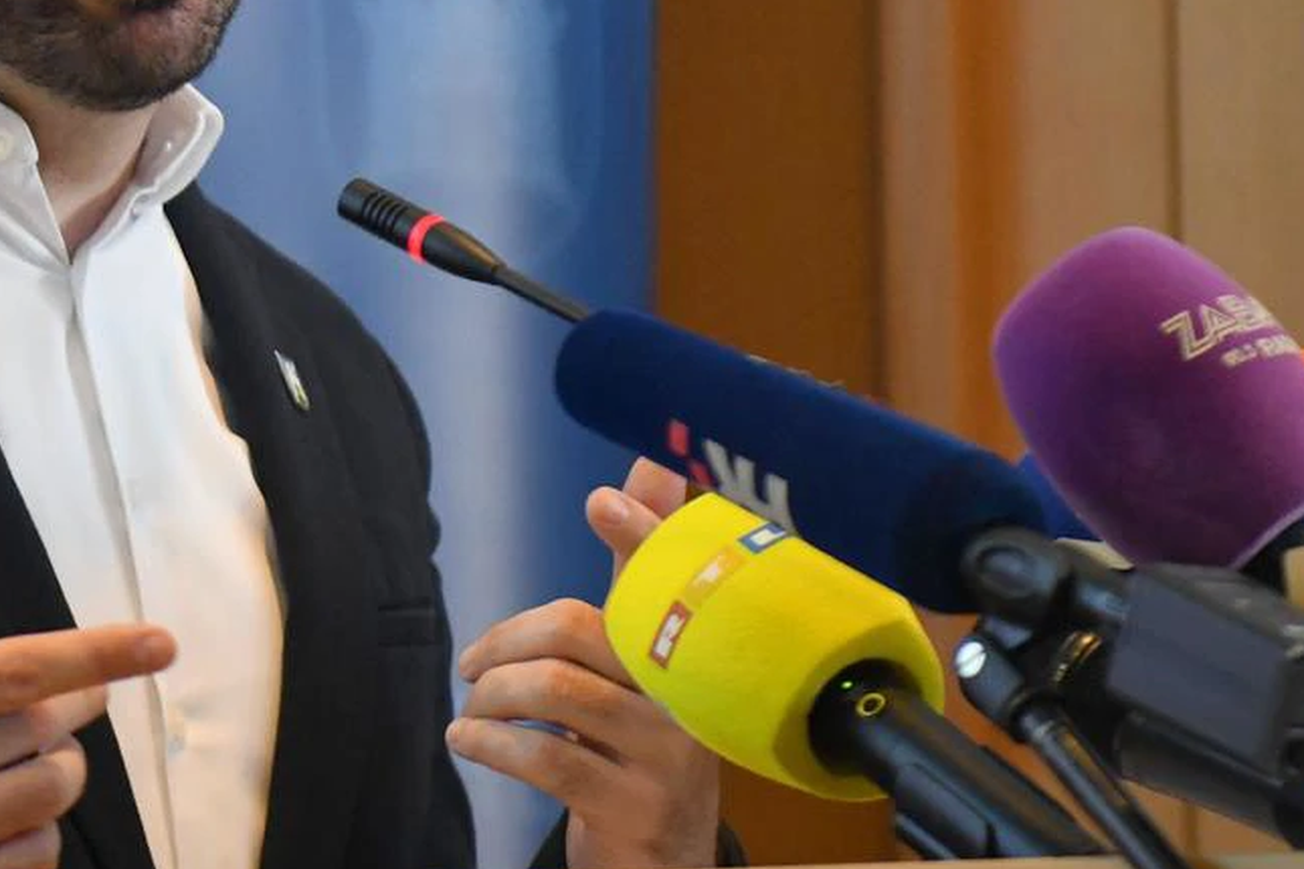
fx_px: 17965
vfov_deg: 2.8
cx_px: 200
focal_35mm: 496
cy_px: 292
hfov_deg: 4.2
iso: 2500
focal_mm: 200
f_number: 4
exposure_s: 1/320
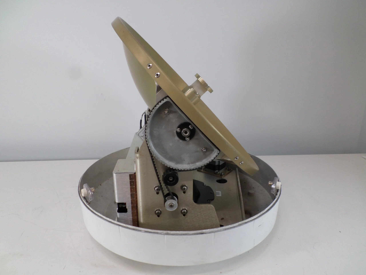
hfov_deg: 69.4
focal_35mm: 25
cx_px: 183
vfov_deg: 54.9
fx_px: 264
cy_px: 138
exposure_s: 1/90
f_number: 2.5
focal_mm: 4.5
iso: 80
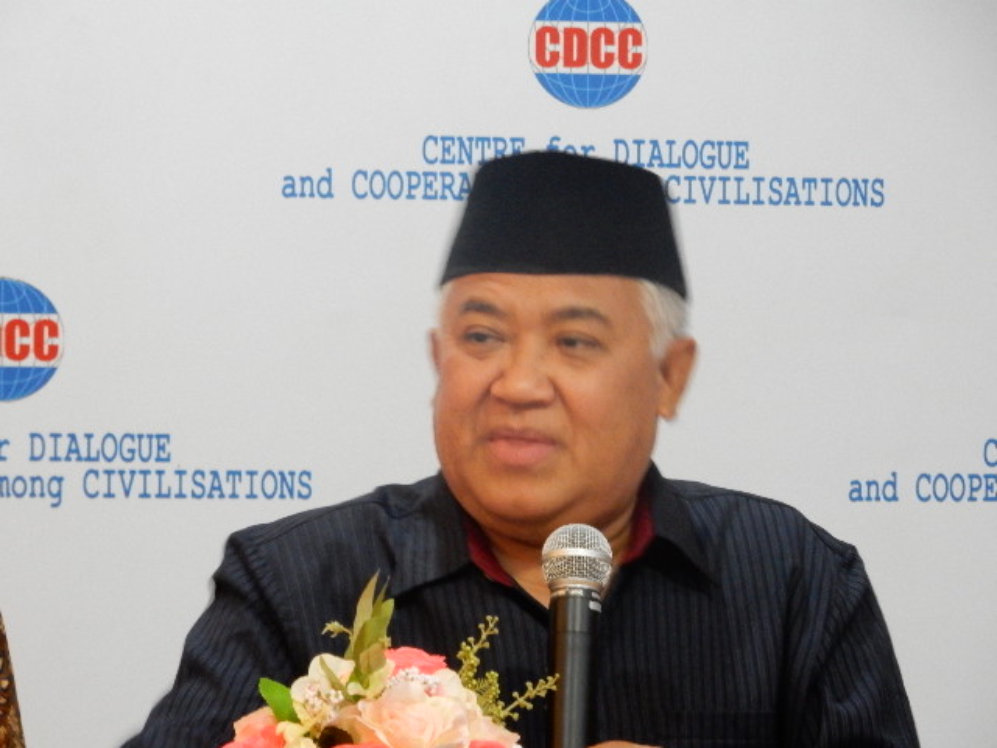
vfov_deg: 5.5
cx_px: 498
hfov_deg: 7.3
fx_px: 7805
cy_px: 374
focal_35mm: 271
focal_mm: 48.4
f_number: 6.3
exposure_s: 1/5
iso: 800
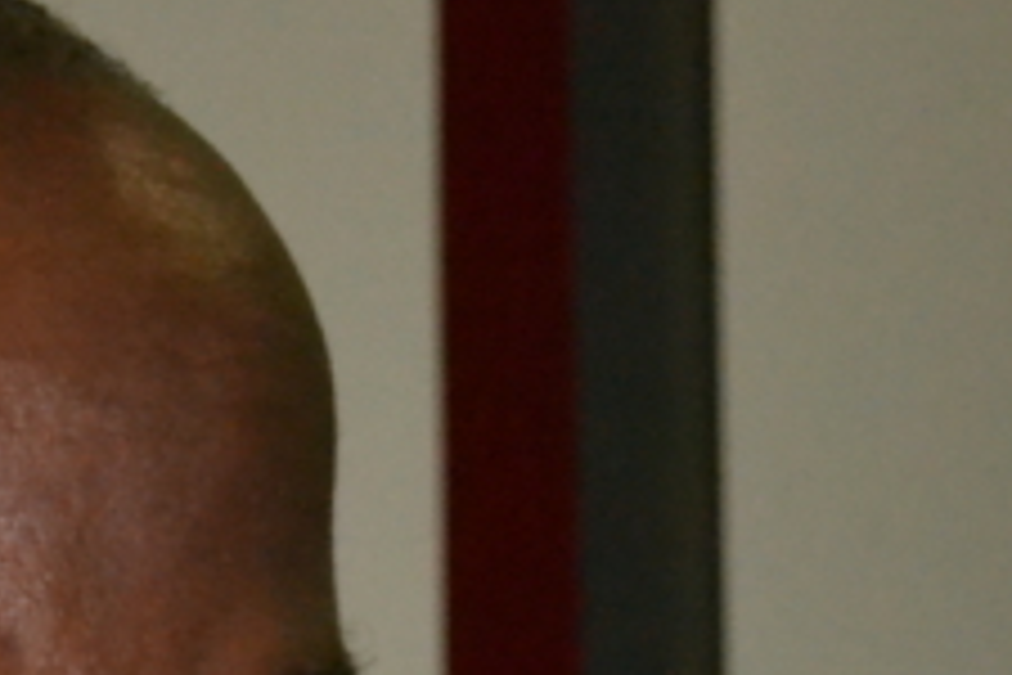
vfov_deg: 3.6
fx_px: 10549
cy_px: 1258
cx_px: -405
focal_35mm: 375
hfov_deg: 5.5
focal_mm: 55
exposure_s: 1/60
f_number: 5.6
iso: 3200
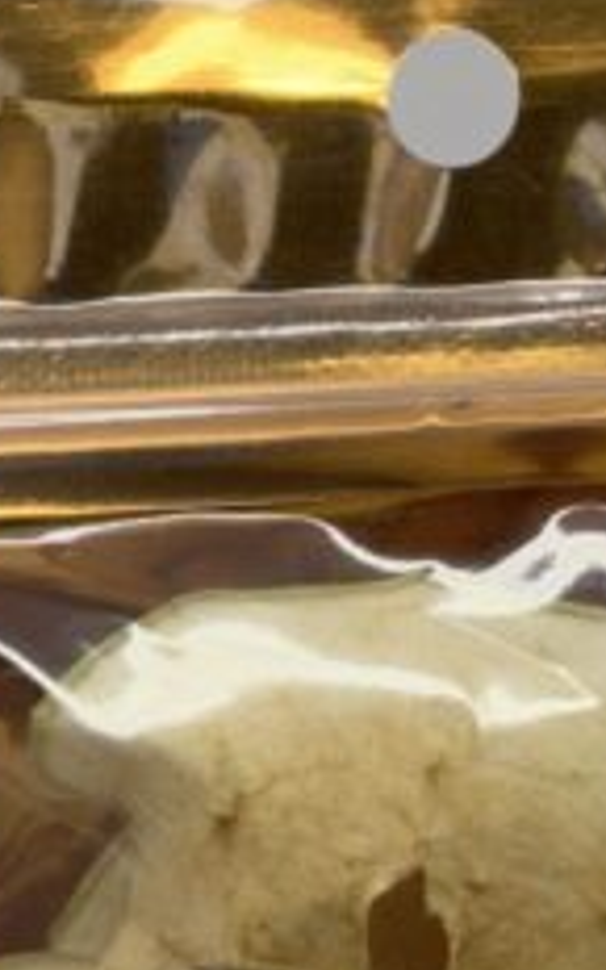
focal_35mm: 361
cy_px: 1698
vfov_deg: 5.7
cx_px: 539
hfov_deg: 3.6
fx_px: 9539
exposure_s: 1/120
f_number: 2.8
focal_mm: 9
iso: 32
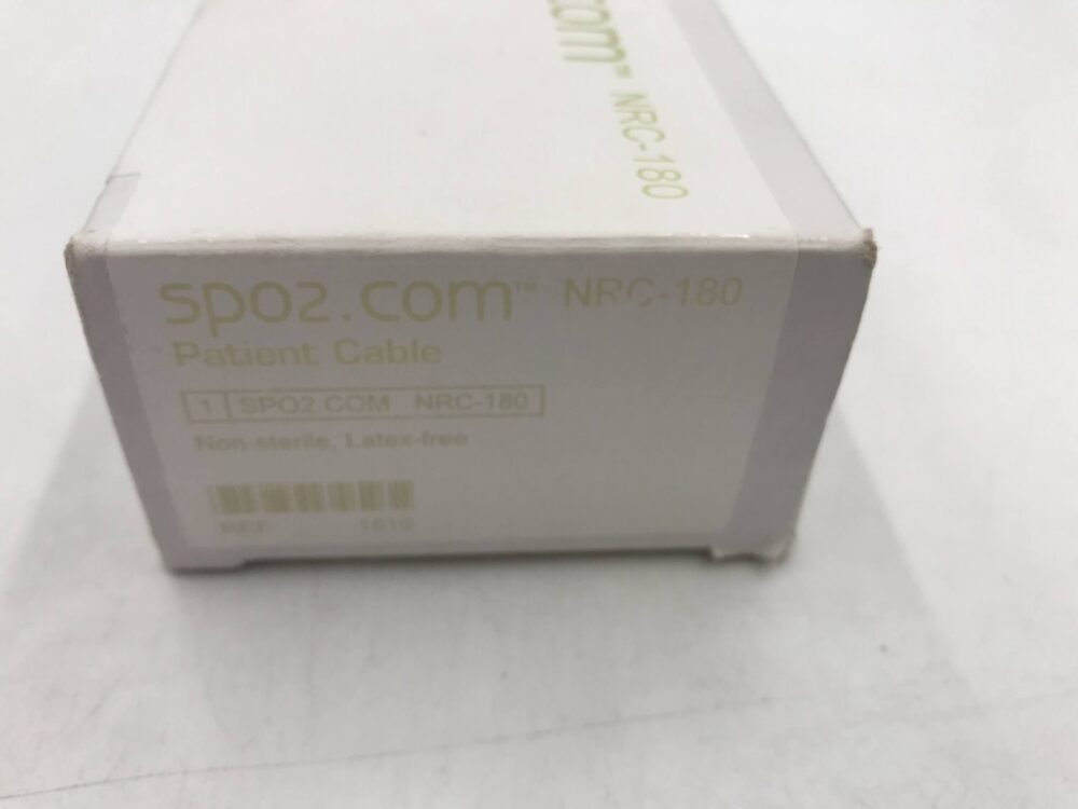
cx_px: 539
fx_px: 872
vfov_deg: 49.7
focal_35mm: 28
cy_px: 404
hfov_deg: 63.4
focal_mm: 3.99
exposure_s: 1/120
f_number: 1.8
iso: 32
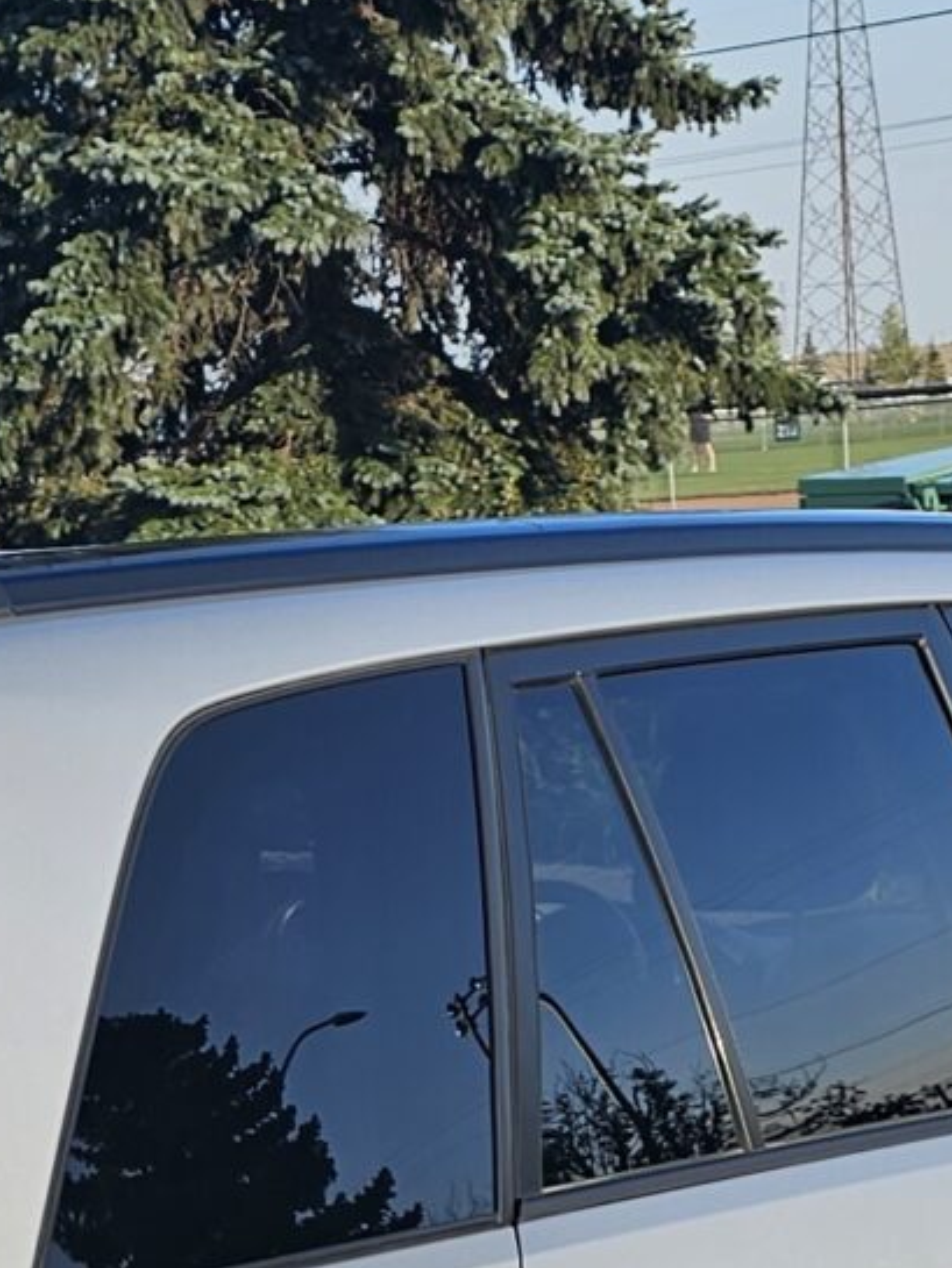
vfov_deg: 17.8
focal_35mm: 108
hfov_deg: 13.7
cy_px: 1273
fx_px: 3959
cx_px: 417
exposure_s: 1/380
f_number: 1.7
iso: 10
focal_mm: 6.3
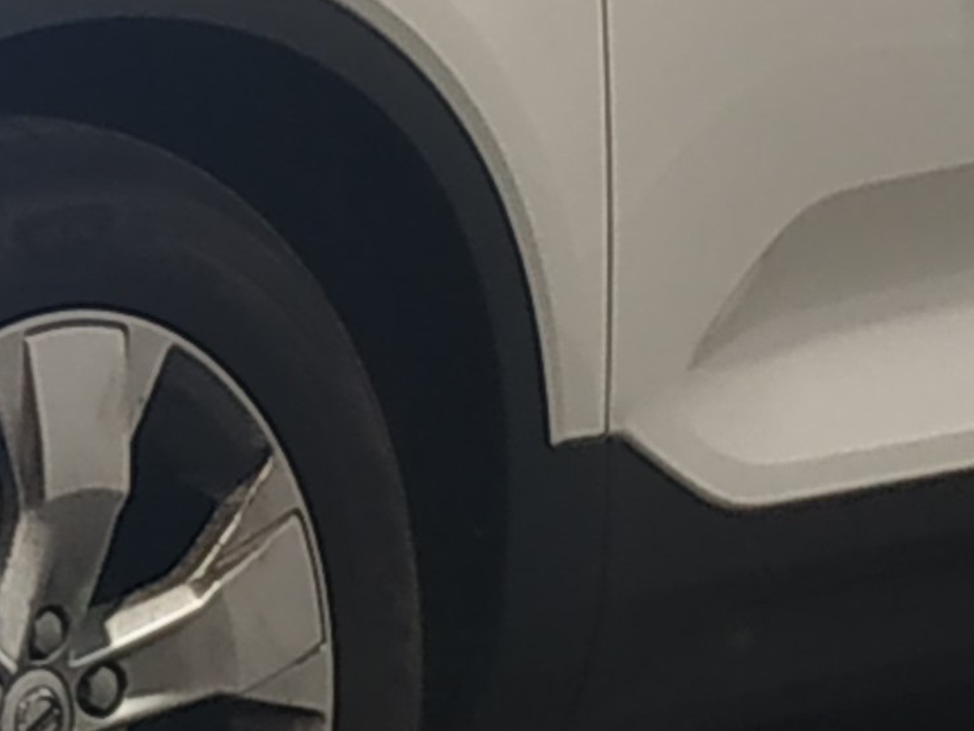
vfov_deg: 11.5
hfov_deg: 14.9
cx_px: -134
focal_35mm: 129
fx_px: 3630
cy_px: 266
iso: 100
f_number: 1.9
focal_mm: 3.94
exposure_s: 1/50
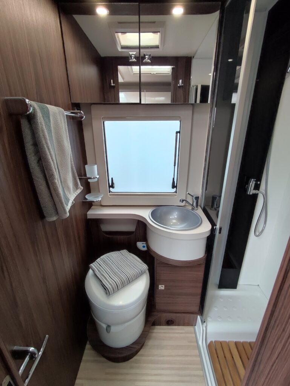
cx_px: 145
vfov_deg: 94.5
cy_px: 193
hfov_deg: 78.2
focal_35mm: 16
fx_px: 179
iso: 279
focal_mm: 1.65
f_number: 2.2
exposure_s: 1/100
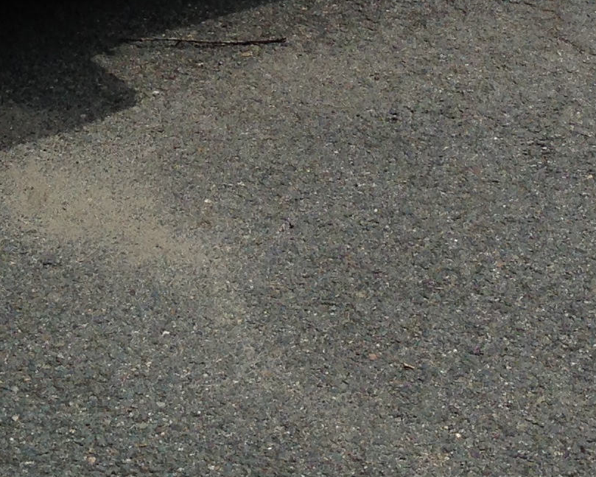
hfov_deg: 14.8
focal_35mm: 130
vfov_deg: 11.2
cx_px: 223
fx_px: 2293
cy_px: -317
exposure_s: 1/2358
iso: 50
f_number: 2.4
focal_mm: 4.12
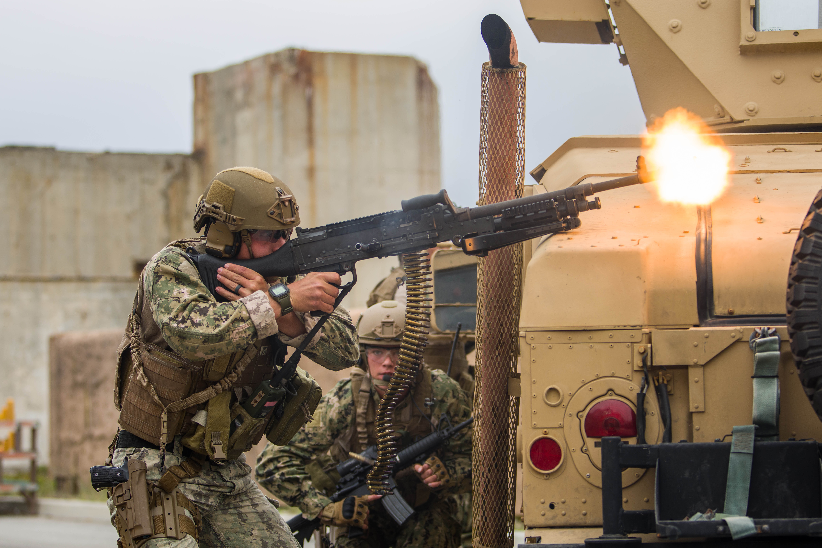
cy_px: 274
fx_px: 2397
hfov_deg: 19.5
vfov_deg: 13.0
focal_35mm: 105
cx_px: 411
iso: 100
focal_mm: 70
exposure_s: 1/1000
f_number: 2.8
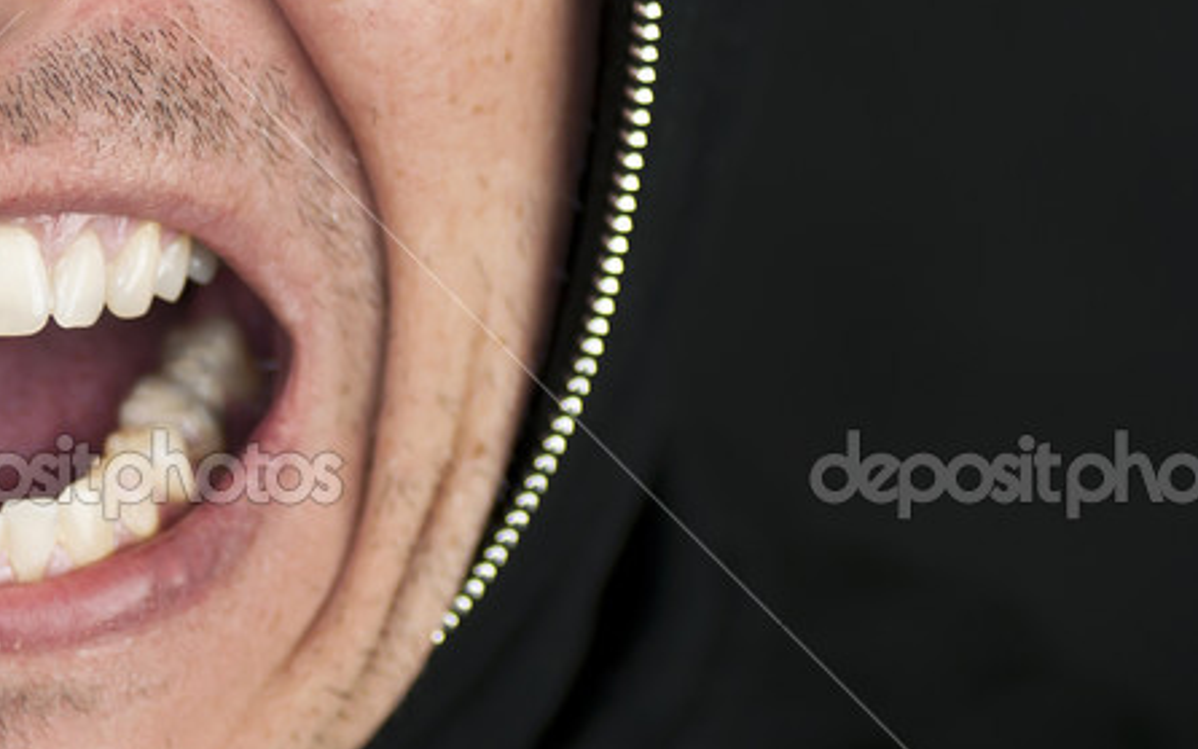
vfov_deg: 4.2
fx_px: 10320
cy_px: -60
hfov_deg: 6.6
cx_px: 95
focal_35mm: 316
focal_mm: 90
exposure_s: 1/25
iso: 100
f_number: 3.5
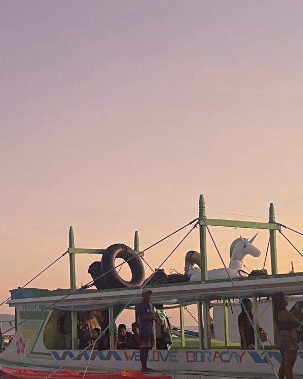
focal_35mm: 72
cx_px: 53
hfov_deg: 21.0
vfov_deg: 26.3
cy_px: 238
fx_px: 808
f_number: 1.6
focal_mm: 4.2
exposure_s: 1/88
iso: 125
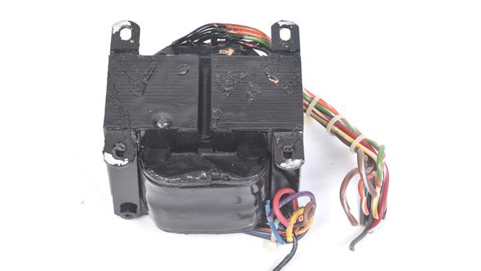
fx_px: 931
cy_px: 150
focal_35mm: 73
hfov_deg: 29.0
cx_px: 239
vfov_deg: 16.5
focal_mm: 46
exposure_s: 1/200
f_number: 11
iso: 200
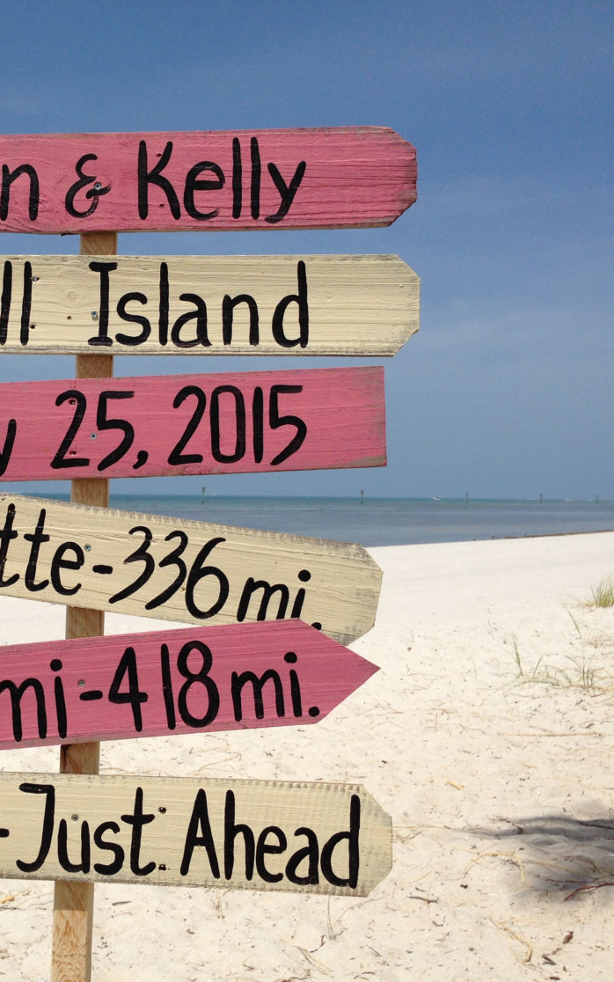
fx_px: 1258
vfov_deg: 42.6
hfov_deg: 26.7
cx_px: 93
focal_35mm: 47
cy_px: 494
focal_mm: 4.12
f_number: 2.4
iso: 50
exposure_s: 1/3623
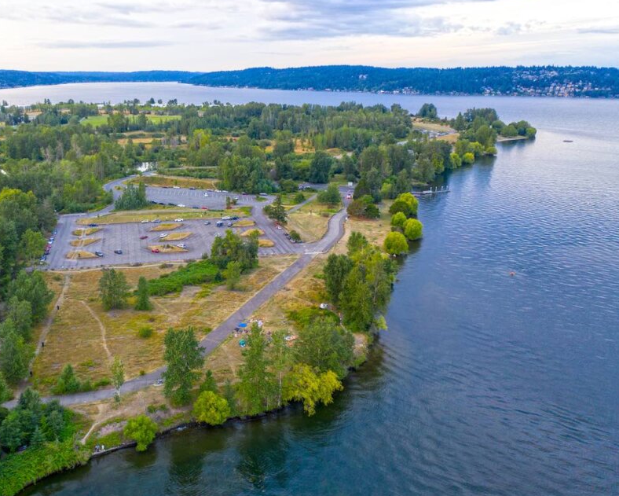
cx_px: 265
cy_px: 247
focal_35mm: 32
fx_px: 586
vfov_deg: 45.8
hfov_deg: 55.4
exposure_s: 1/30
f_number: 3.2
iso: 100
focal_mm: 10.26
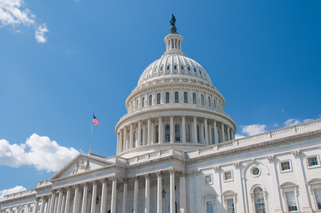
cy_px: 106
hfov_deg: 49.6
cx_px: 160
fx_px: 347
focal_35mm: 39
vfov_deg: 34.1
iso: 200
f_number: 5.6
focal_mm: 26
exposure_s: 1/250
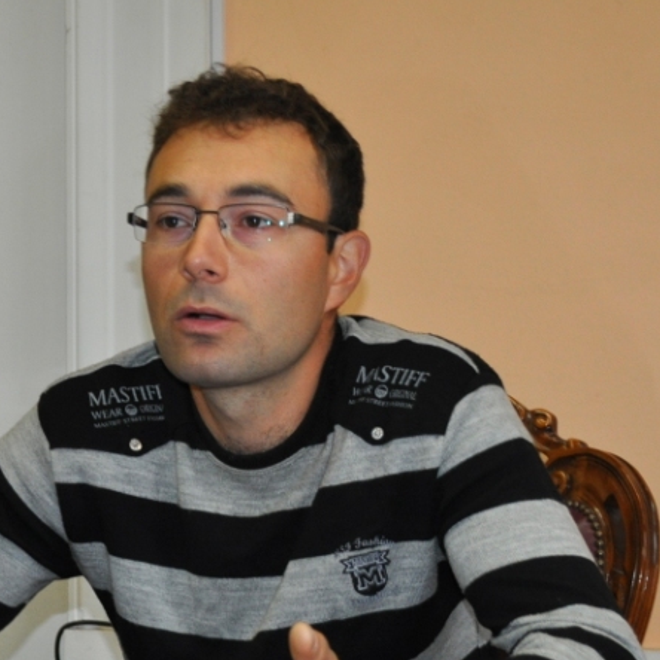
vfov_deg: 19.6
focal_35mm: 88
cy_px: 492
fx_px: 1898
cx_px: 195
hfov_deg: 19.6
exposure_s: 1/60
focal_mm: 30
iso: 800
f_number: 4.5
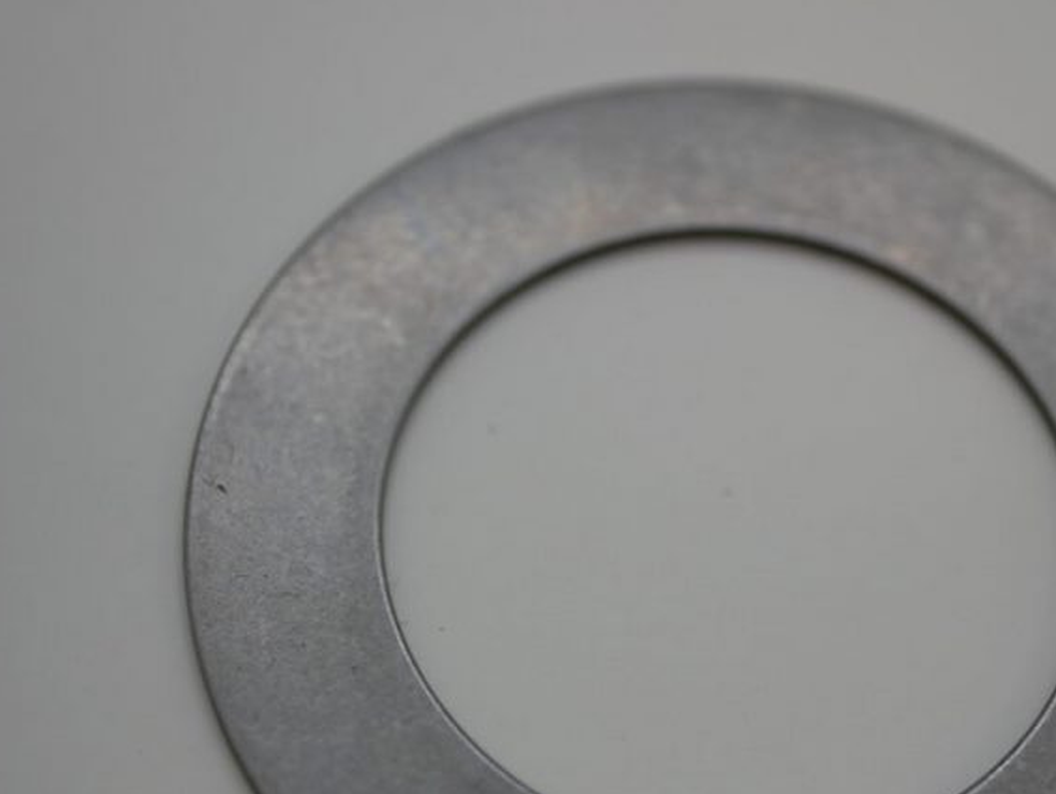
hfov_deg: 22.9
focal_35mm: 85
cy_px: 554
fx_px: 2595
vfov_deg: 17.3
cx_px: 696
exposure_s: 1/125
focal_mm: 30
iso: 200
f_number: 2.8
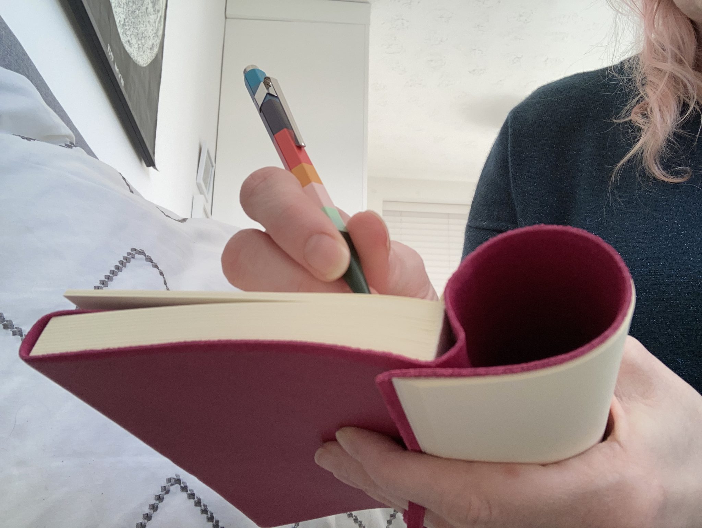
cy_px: 264
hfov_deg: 56.8
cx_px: 351
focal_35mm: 32
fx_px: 649
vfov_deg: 44.2
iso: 25
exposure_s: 1/121
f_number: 2.2
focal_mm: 2.87
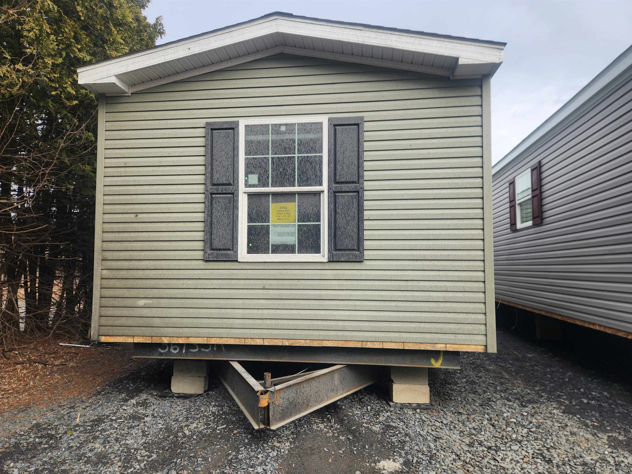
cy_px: 237
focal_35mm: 23
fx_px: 420
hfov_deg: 73.9
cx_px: 316
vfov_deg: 58.9
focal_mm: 5.4
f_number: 1.8
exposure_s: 1/334
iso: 20
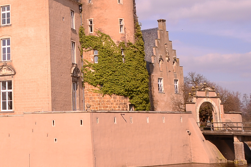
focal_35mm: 71
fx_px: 495
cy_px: 15
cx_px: 8
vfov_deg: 18.8
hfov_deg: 27.1
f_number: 9
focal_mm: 22
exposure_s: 1/320
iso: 200
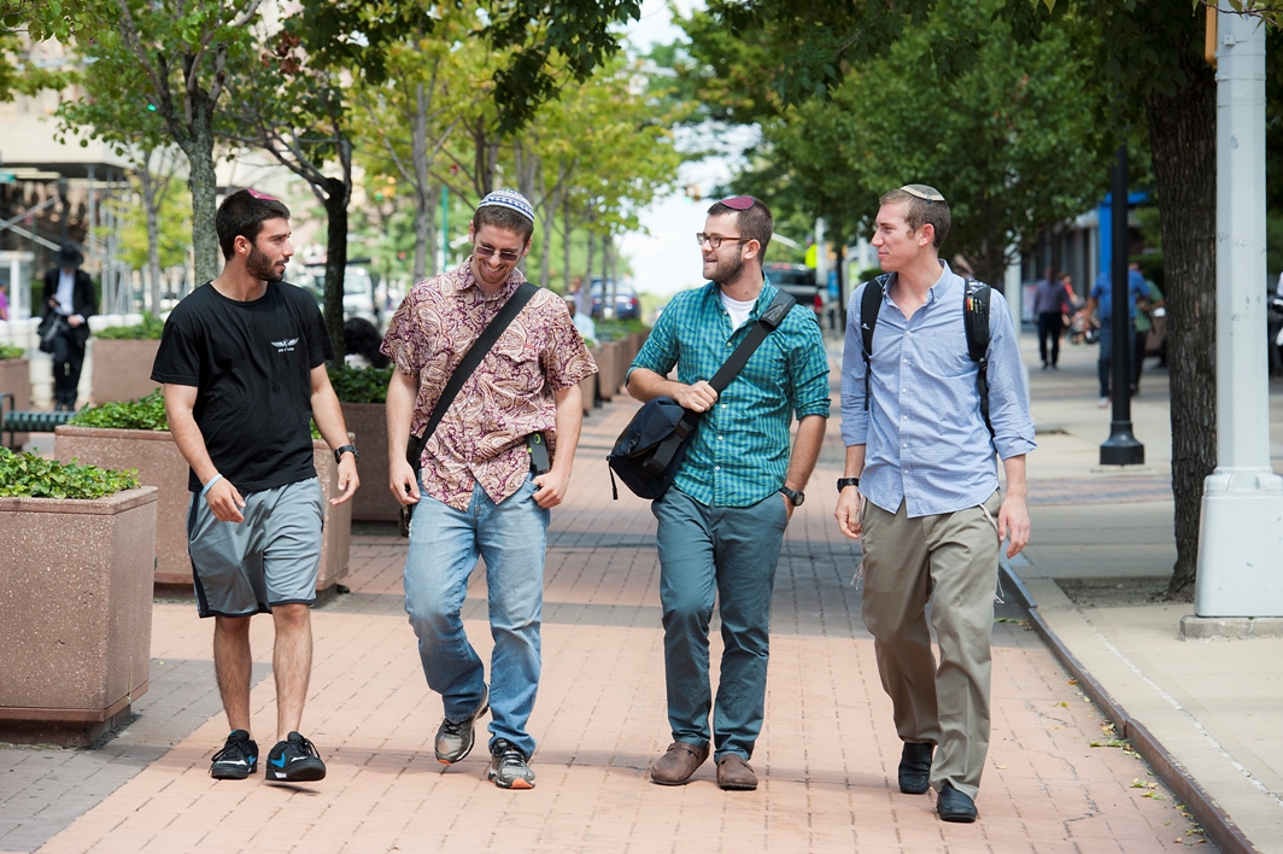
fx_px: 4808
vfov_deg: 10.1
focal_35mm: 135
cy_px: 427
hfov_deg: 15.2
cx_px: 642
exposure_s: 1/640
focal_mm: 135
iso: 400
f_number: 6.3
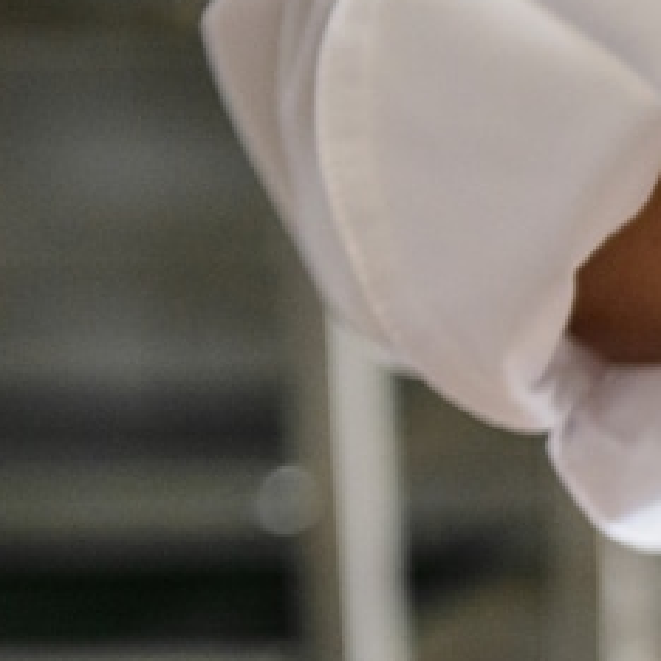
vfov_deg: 6.2
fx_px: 6092
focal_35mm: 282
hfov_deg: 5.9
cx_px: 1686
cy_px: 869
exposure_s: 1/200
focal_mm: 62
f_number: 2.8
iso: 800
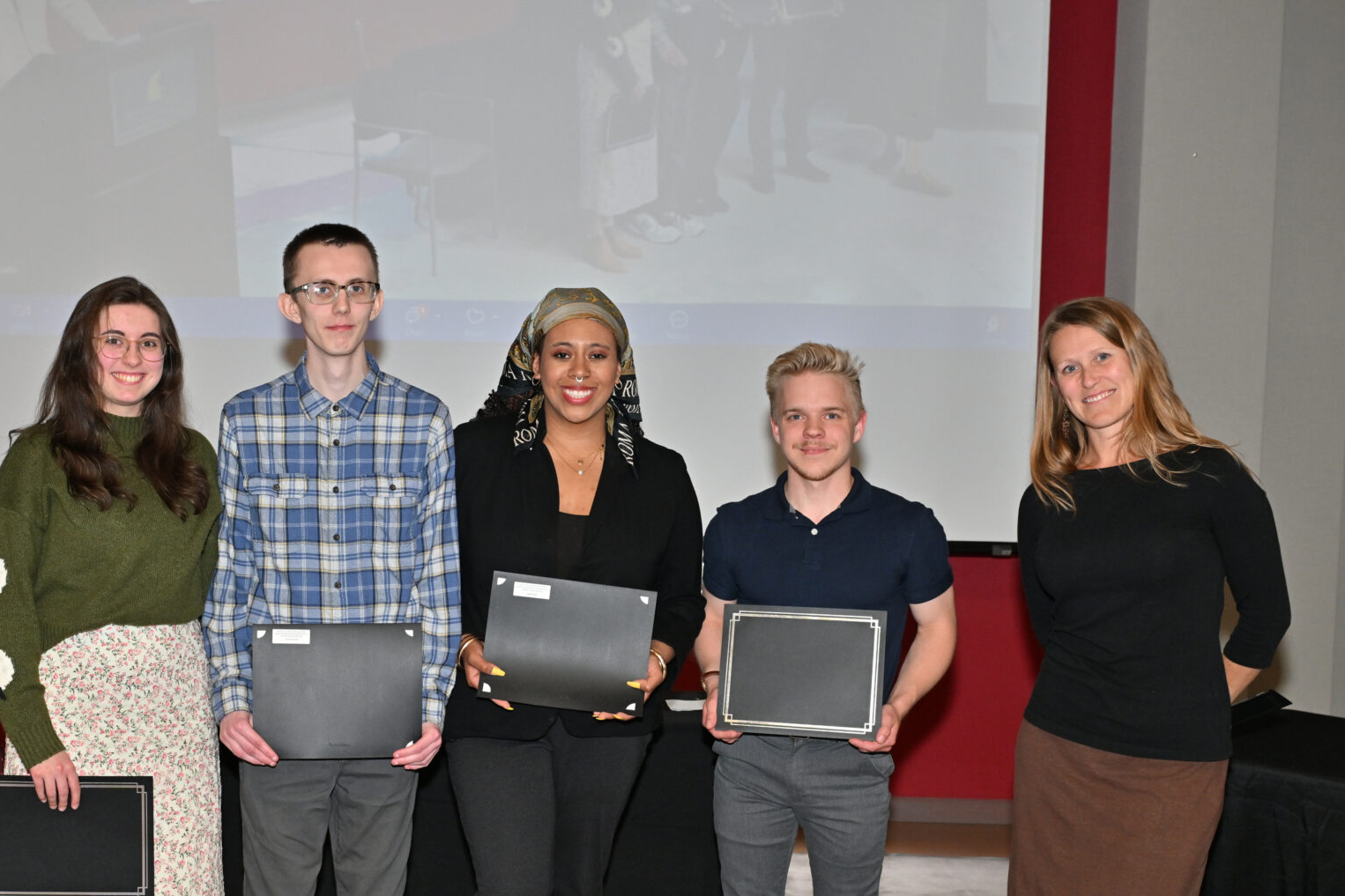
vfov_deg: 26.4
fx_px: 1905
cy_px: 537
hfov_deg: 38.6
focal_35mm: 51
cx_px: 478
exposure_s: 1/200
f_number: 6.3
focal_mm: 38
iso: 640
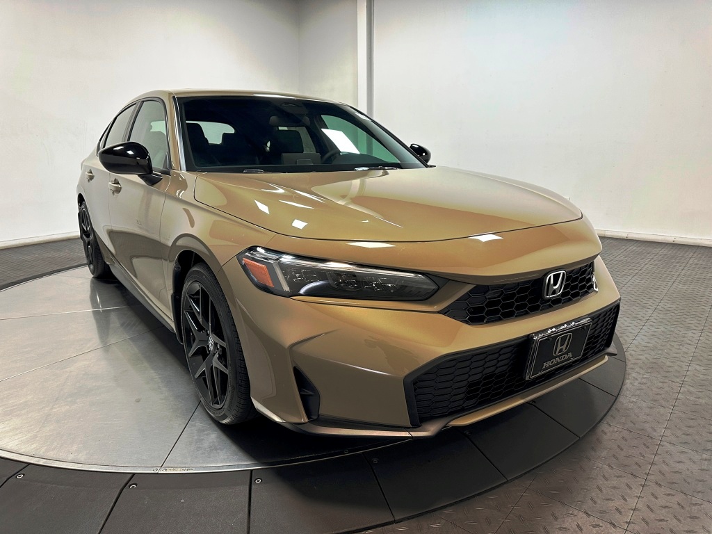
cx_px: 356
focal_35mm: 24
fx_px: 494
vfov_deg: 56.8
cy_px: 267
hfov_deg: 71.6
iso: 250
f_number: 1.78
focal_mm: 6.86
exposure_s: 1/60
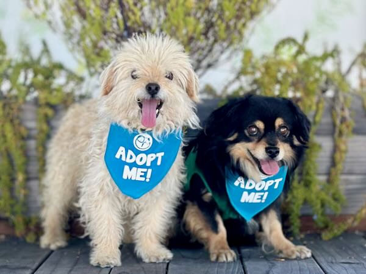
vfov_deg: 30.3
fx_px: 508
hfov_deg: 39.7
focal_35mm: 48
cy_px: 137
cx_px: 183
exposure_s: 1/356
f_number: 1.78
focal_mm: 6.86
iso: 80
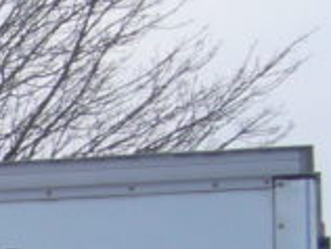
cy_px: 519
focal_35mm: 291
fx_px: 2787
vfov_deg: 5.0
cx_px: -612
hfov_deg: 6.3
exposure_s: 1/125
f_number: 3.2
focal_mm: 7.5
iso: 80
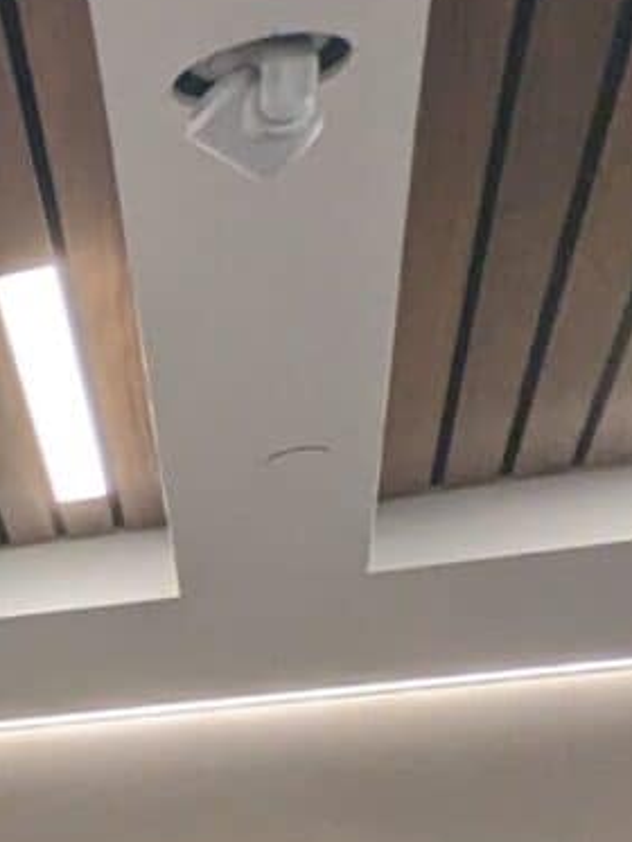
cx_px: -1375
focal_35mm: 88
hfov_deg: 10.4
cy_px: 1309
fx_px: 2141
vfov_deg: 19.1
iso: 143
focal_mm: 2.35
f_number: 2.2
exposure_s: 1/118
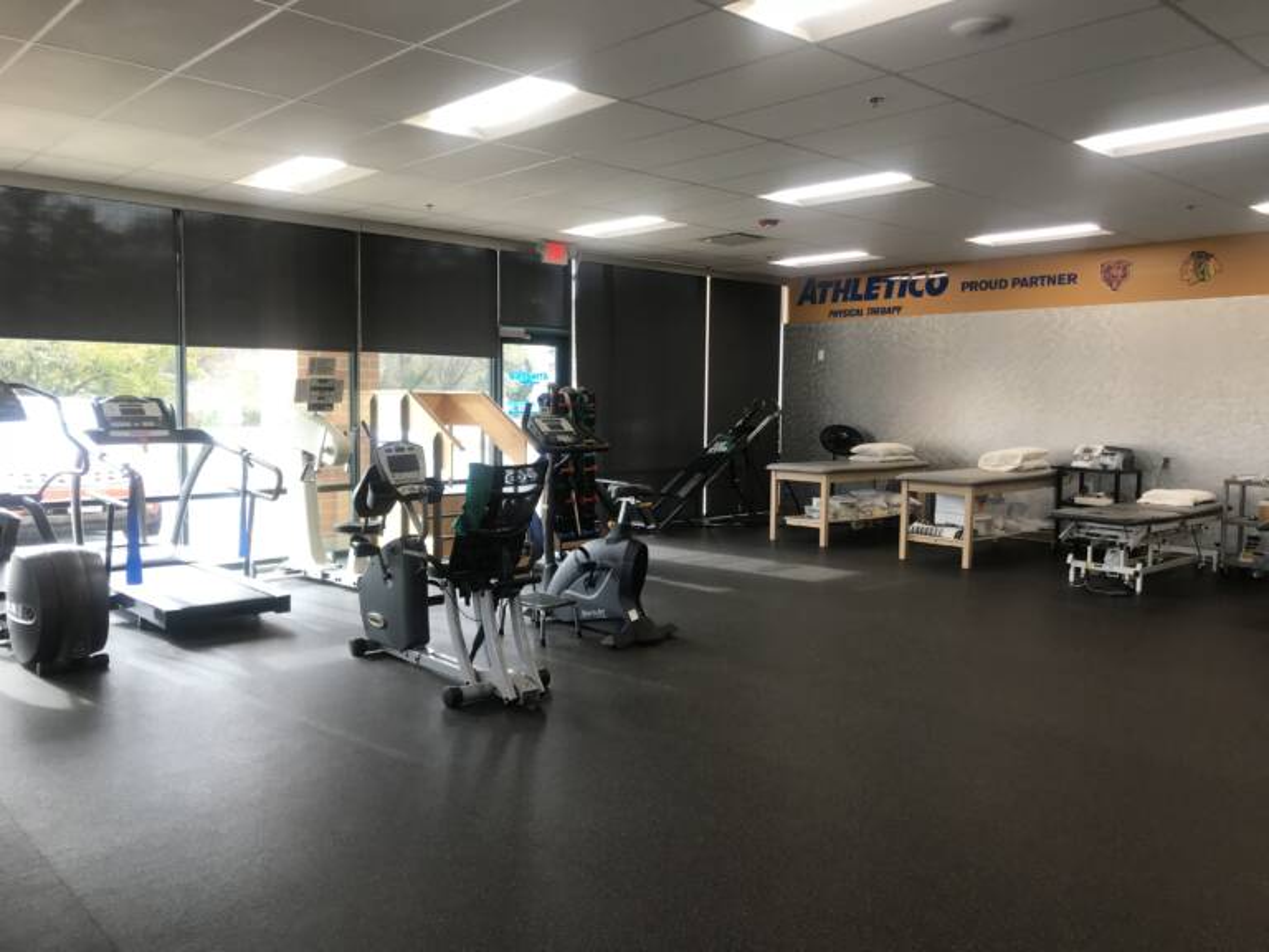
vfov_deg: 49.7
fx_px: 1026
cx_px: 634
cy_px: 476
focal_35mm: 28
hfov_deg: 63.4
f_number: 1.8
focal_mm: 3.99
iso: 32
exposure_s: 1/60
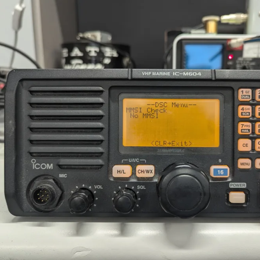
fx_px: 246
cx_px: 157
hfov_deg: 55.2
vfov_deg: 55.6
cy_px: 130
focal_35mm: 29
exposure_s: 1/23.3
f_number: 1.85
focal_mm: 6.81
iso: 60
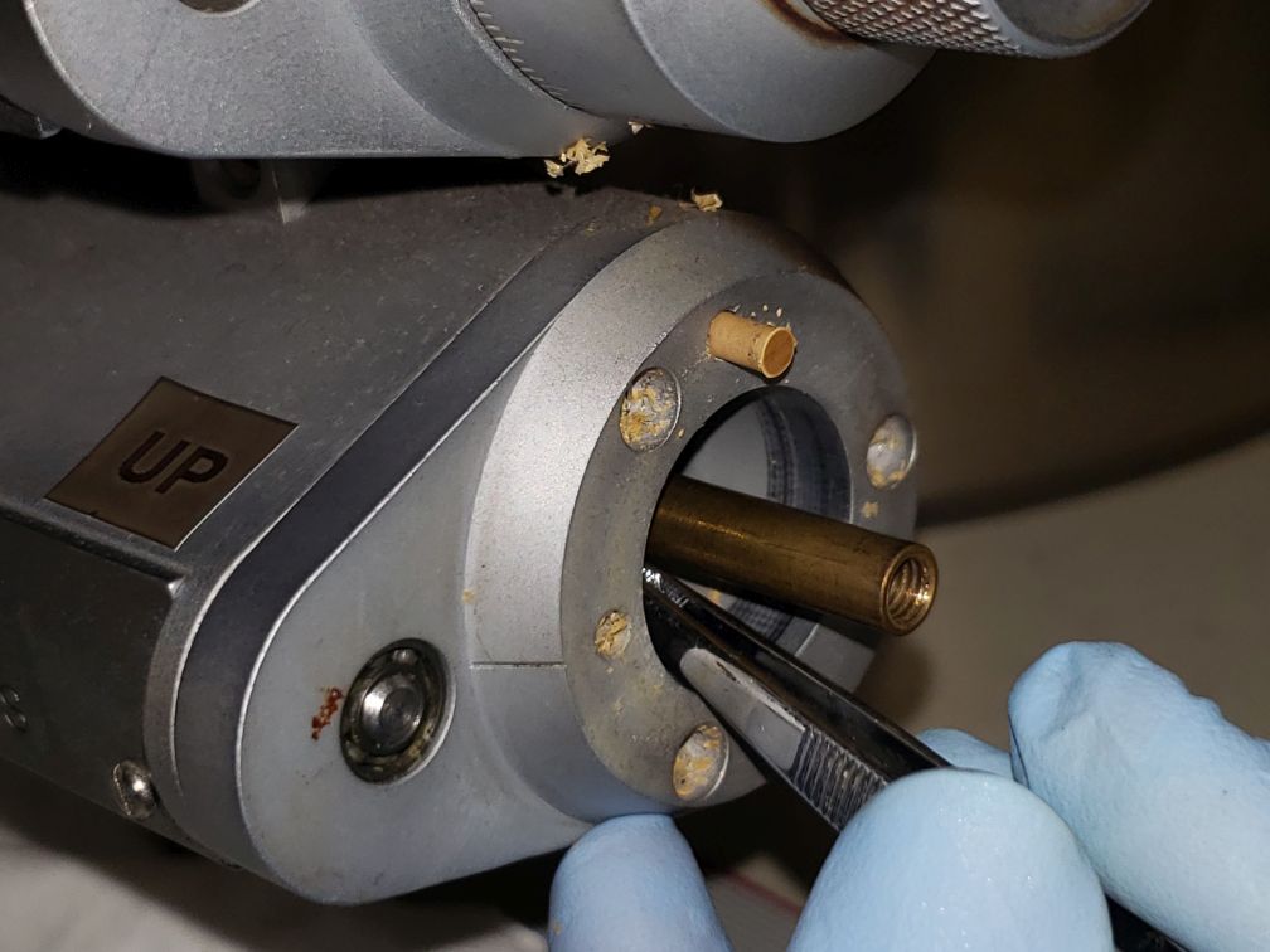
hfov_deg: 67.3
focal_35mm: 26
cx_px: 635
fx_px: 954
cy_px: 476
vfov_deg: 53.1
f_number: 1.5
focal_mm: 4.3
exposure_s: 1/99
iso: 50
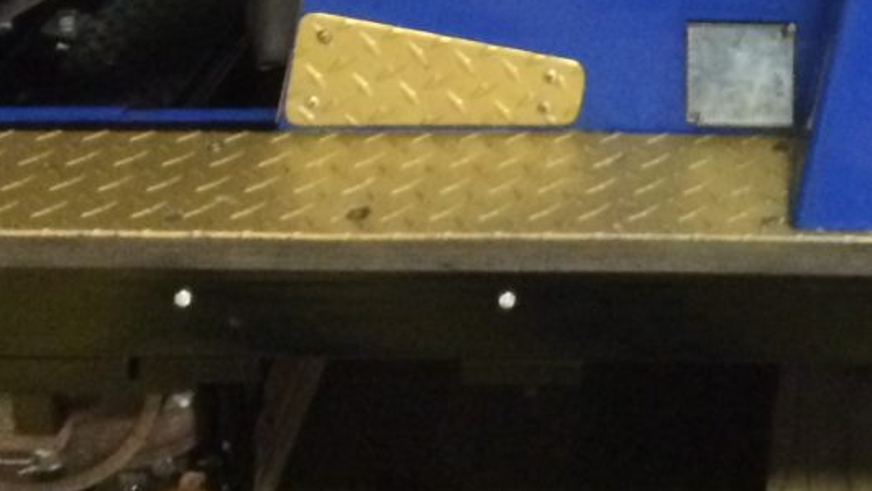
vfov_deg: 10.1
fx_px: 2475
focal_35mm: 107
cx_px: 915
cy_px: -606
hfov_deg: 19.3
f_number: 2.2
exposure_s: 1/15
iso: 400
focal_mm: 4.15
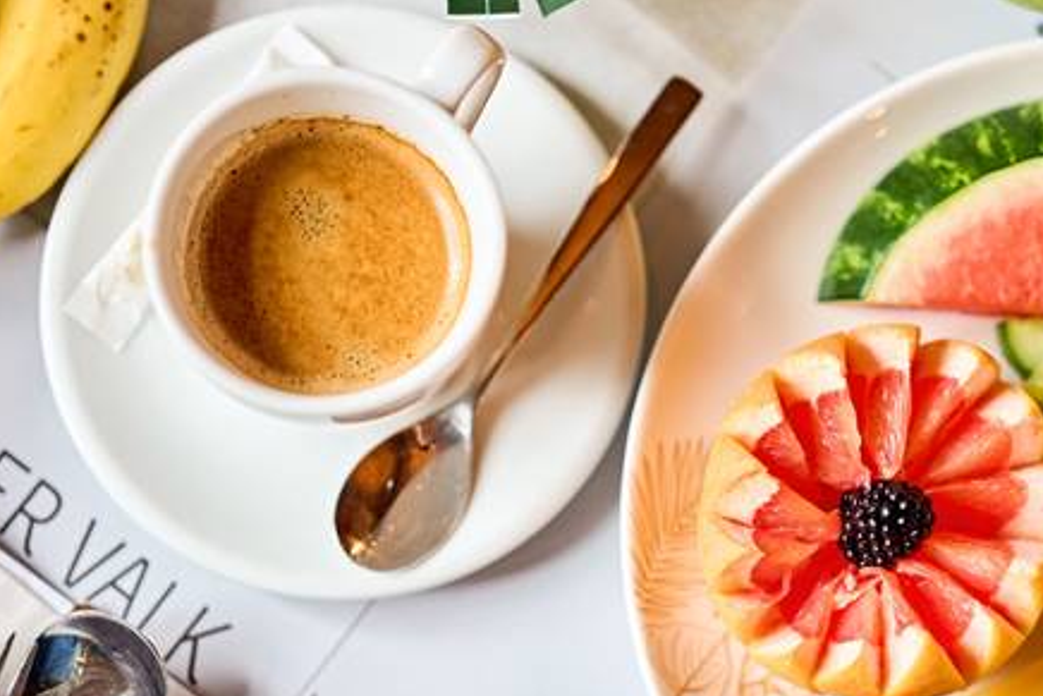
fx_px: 3391
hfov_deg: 17.5
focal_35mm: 117
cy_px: 359
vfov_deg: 11.7
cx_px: 617
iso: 180
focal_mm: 85
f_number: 1.8
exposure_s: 1/200
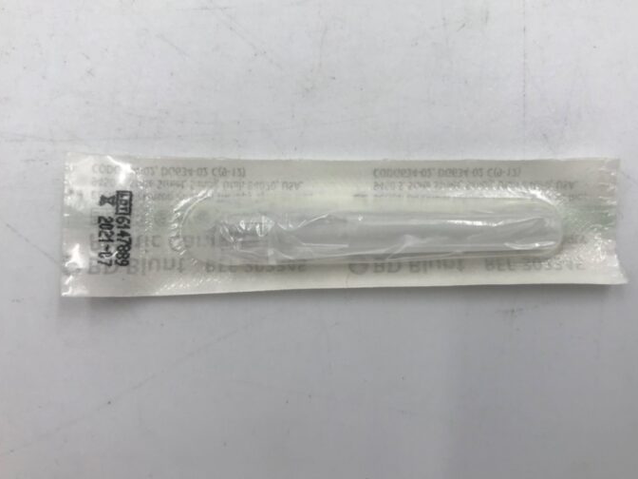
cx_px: 328
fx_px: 590
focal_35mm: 32
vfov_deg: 44.1
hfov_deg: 56.8
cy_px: 228
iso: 20
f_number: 1.8
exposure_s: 1/169
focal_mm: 3.99
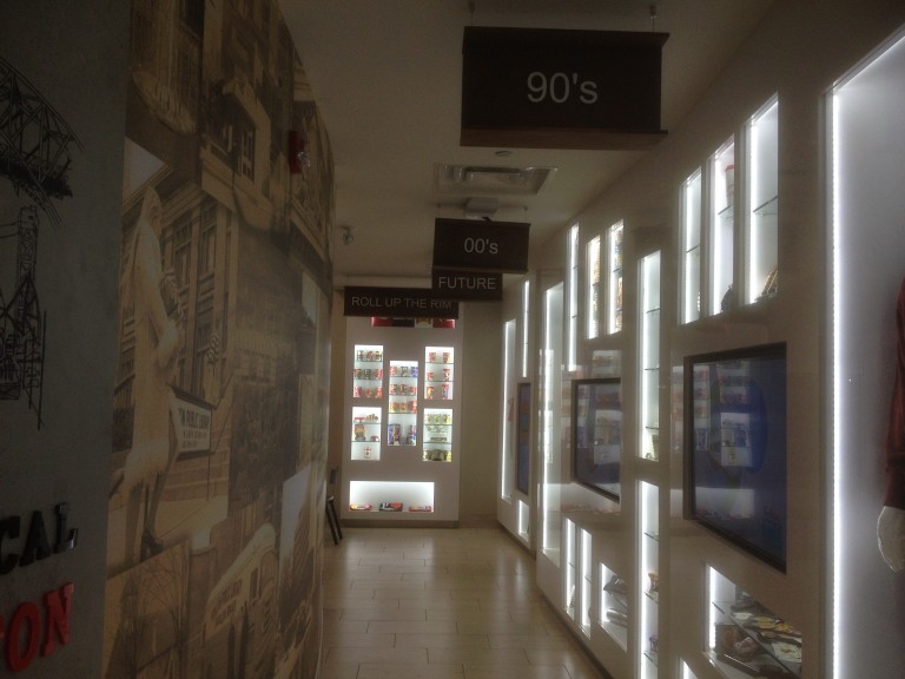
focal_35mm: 35
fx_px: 915
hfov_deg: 52.6
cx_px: 452
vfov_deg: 40.7
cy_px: 340
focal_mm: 4.28
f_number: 2.4
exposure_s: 1/120
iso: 80
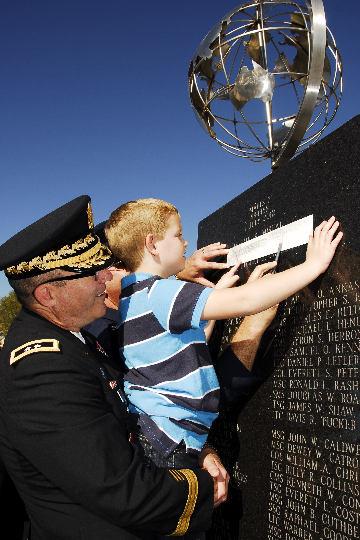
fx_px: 420
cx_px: 180
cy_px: 271
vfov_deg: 65.5
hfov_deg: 46.4
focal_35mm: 28
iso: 100
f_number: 9
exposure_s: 1/250
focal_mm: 18
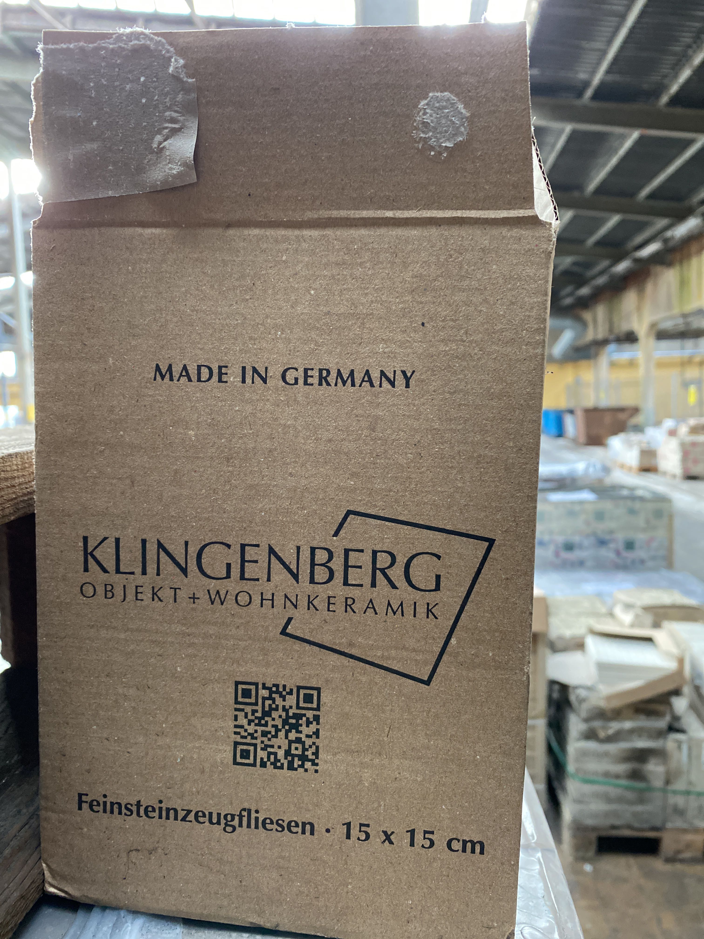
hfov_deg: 53.1
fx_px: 705
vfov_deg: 67.3
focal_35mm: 26
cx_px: 352
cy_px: 470
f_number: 1.8
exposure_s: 1/60
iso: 400
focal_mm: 4.25
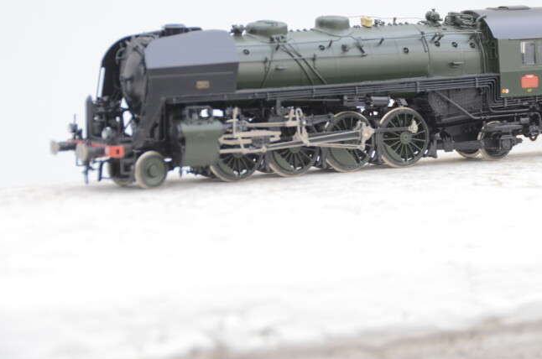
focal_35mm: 226
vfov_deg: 6.1
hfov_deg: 9.1
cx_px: 414
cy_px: 82
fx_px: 3393
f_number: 5.3
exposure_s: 1/250
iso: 720
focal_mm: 95
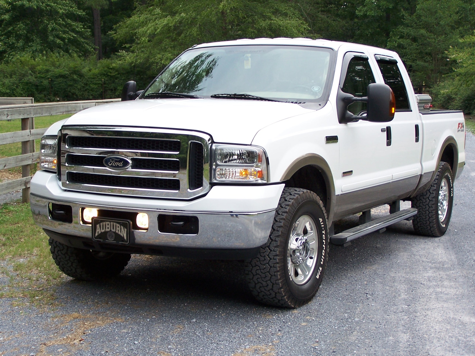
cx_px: 238
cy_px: 178
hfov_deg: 30.3
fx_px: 878
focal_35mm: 64
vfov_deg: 22.9
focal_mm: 10.7
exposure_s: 1/90
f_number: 3.2
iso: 80
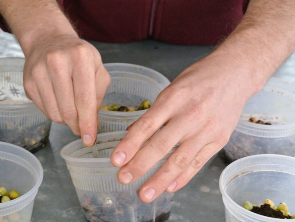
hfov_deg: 17.1
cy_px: 142
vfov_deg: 12.9
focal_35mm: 115
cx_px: 118
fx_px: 981
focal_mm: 30.9
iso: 560
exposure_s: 1/30
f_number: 3.8
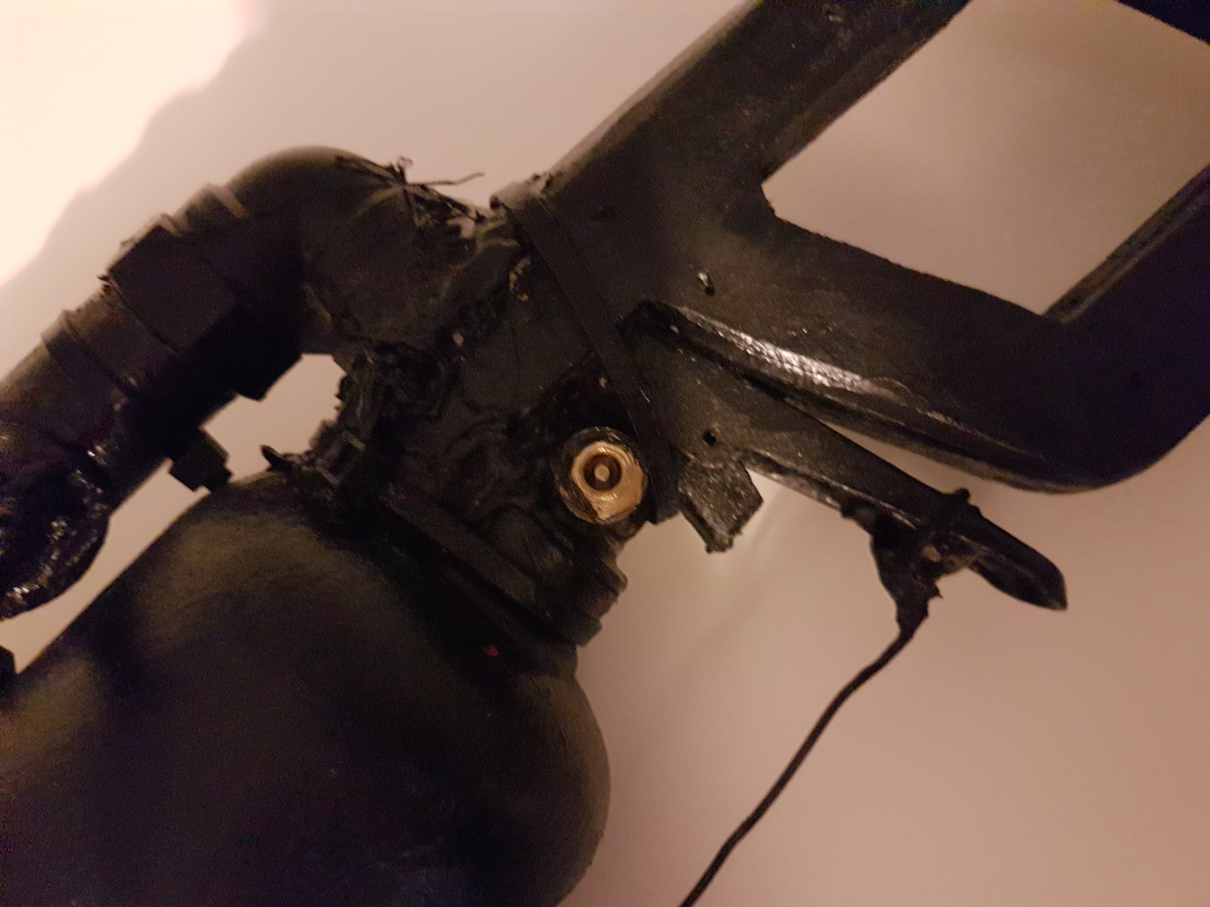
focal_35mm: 26
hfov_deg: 67.3
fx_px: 909
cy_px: 454
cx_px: 605
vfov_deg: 53.1
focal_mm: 4.2
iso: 1250
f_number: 1.7
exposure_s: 1/17
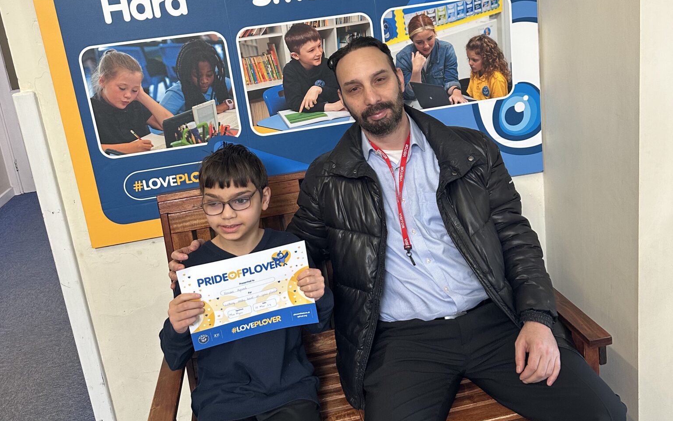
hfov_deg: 56.7
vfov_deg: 37.1
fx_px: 624
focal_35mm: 34
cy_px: 162
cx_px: 336
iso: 200
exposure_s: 1/100
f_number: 1.78
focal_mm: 6.86
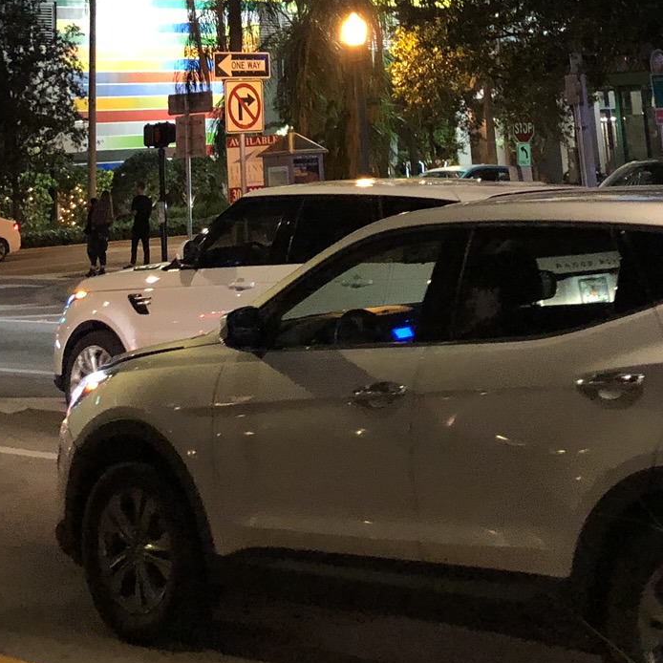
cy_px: -265
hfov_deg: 23.7
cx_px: 357
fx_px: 1582
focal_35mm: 73
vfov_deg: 20.9
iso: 100
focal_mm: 4
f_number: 1.8
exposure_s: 1/13
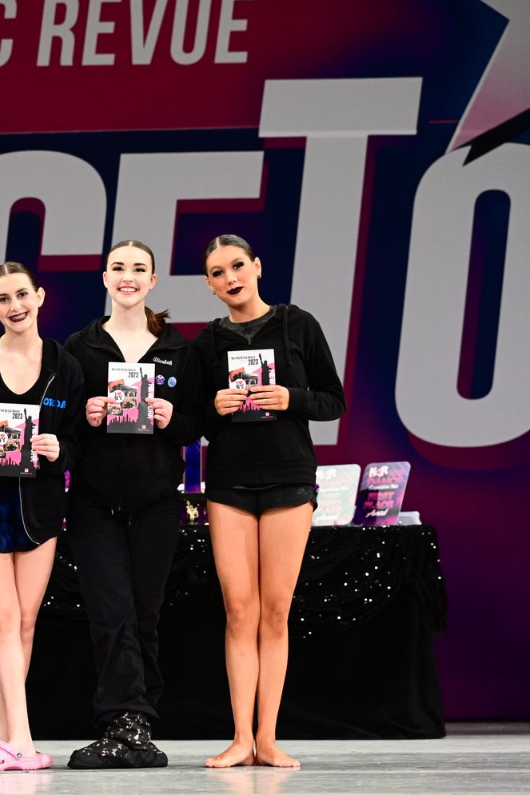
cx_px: 35
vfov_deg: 12.4
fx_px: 3664
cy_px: 398
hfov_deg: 8.2
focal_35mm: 166
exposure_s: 1/800
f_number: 4
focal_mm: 110
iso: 2500
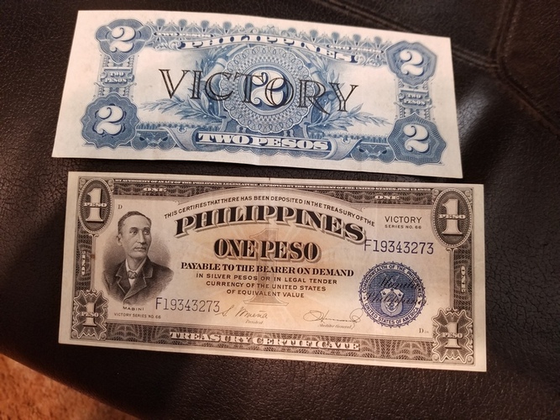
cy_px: 210
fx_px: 421
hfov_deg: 67.3
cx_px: 280
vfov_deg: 53.0
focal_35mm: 26
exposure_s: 1/17
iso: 200
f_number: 1.7
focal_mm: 4.25
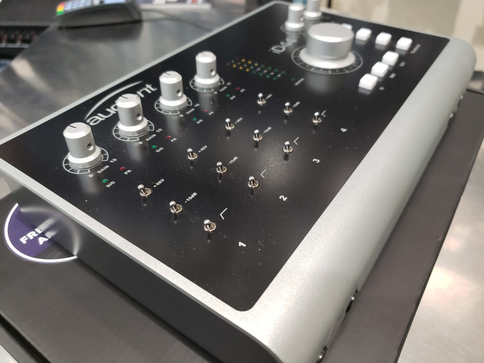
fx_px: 364
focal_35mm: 26
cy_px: 182
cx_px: 242
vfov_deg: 53.1
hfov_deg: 67.3
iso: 250
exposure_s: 1/40
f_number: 1.5
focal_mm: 4.3
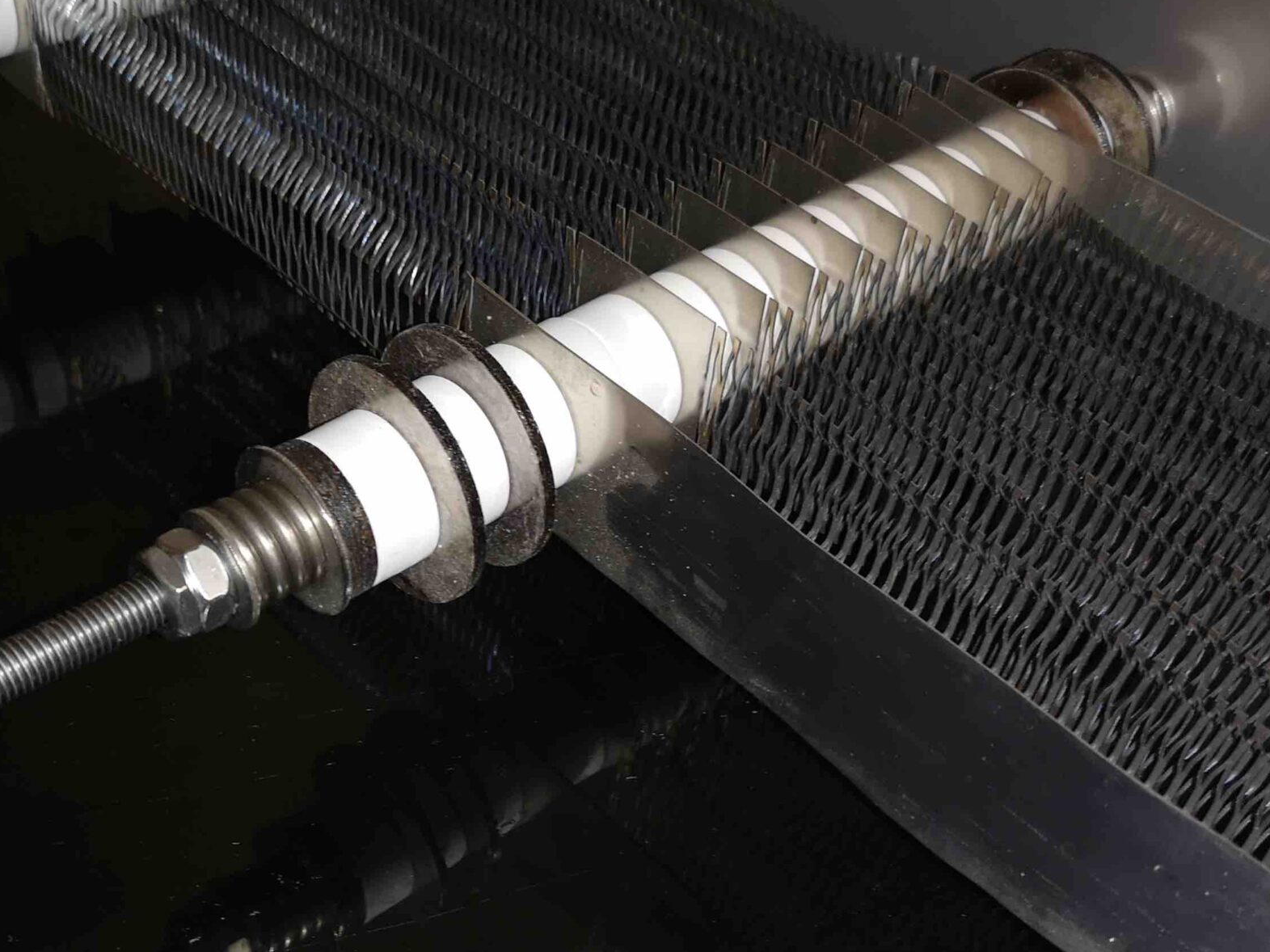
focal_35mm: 44
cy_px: 760
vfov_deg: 32.0
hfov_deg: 42.8
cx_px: 534
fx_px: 1614
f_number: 1.8
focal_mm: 5.58
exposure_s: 1/50
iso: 100
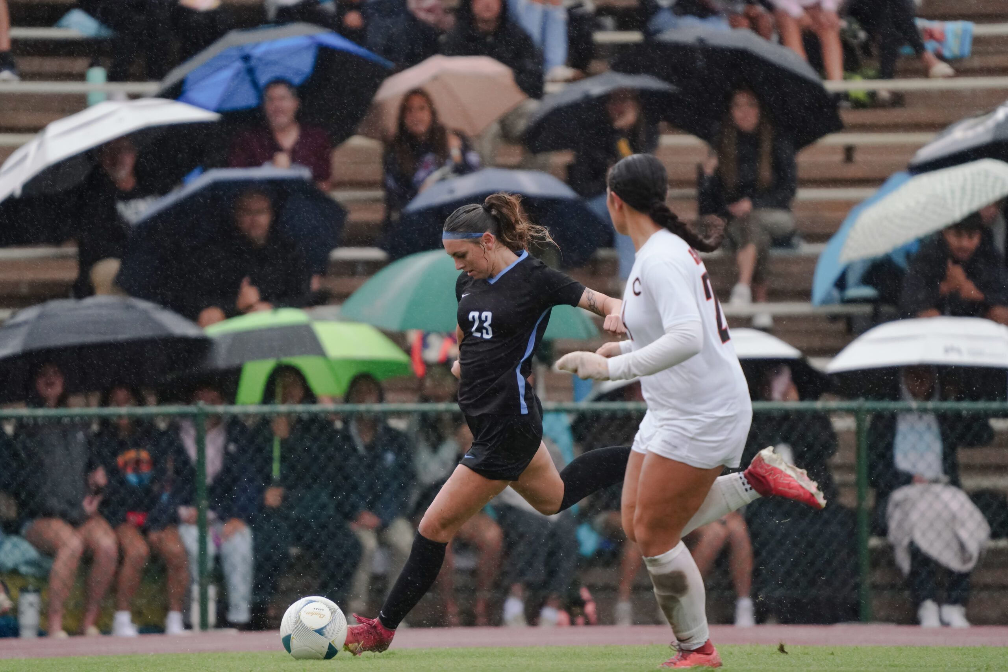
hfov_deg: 3.4
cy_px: 336
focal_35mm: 600
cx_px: 504
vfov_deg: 2.3
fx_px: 16803
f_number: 6.3
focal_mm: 600
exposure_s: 1/1250
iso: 1600
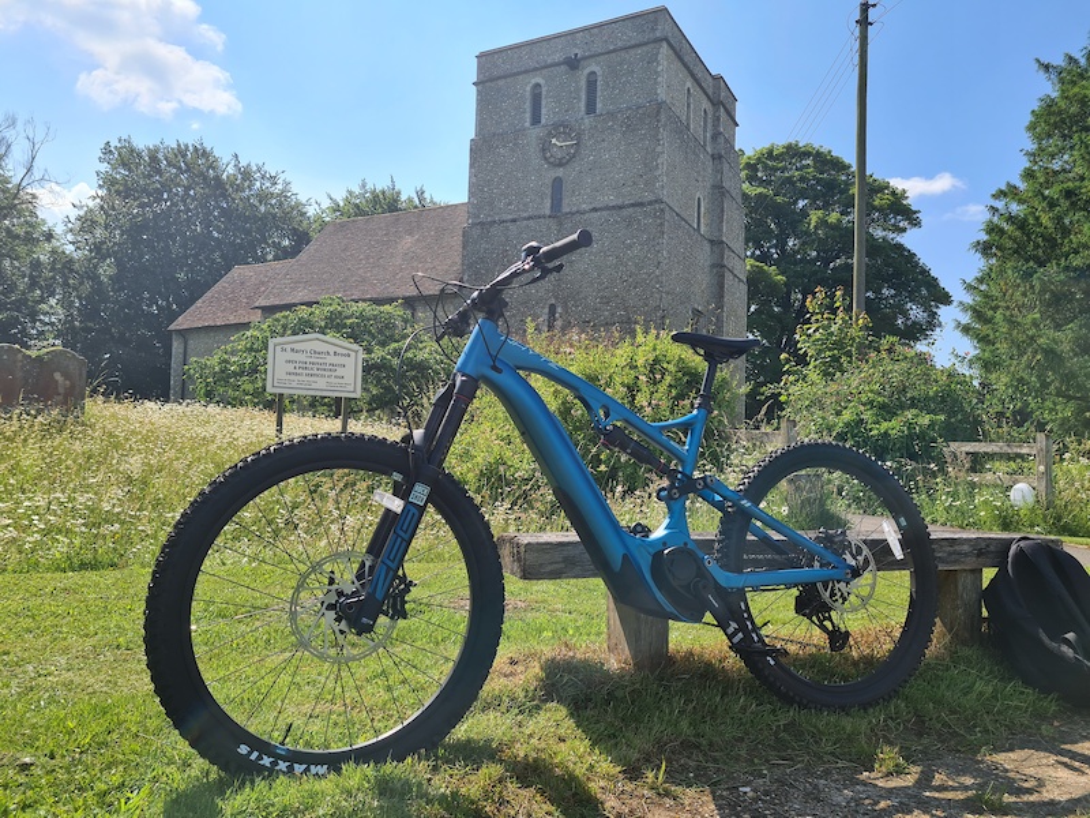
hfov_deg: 67.3
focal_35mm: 26
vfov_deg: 53.1
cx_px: 545
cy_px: 409
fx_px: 819
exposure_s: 1/2020
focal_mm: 5.4
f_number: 1.8
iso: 50
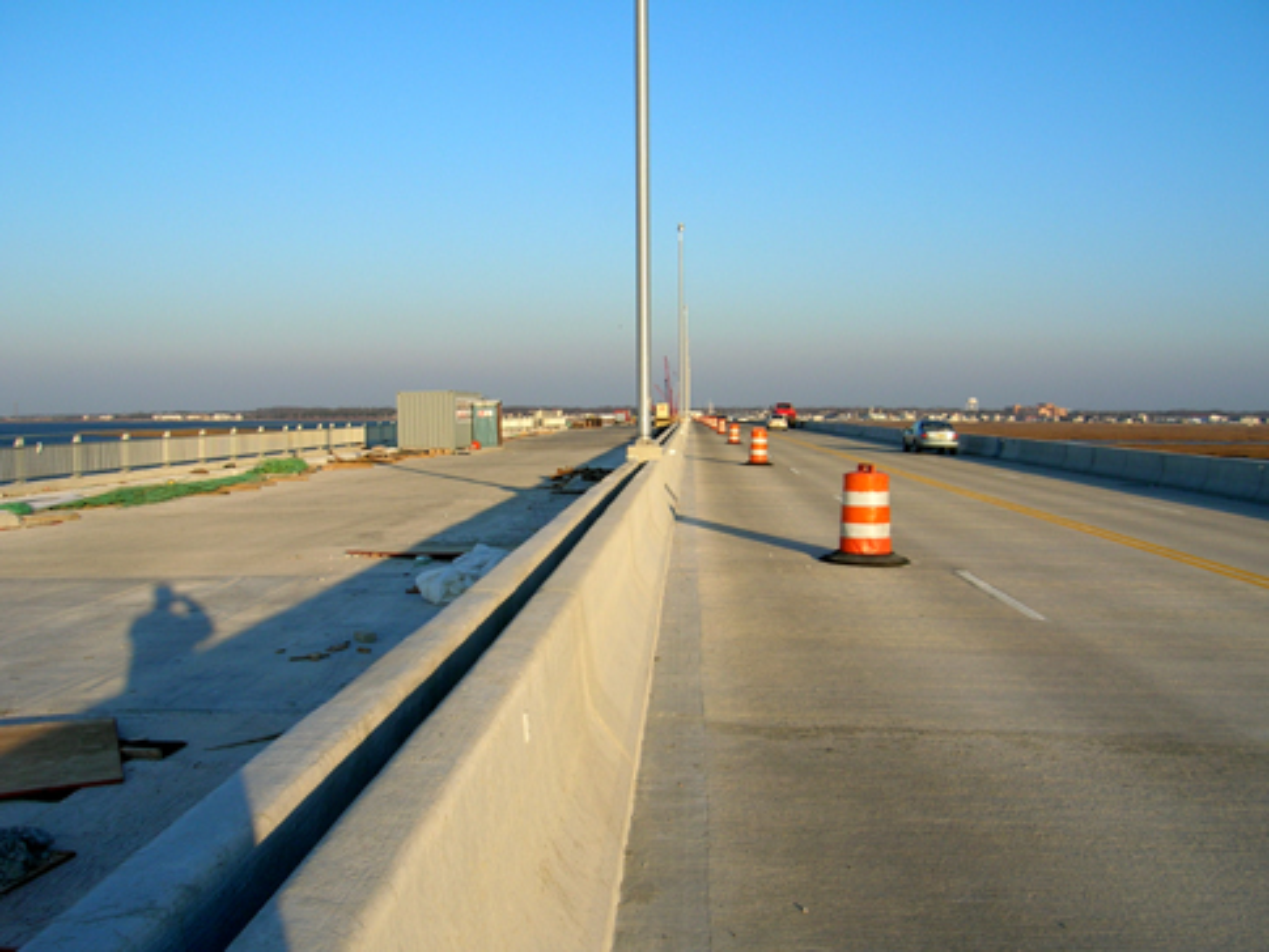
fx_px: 1247
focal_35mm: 34
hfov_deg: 53.9
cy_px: 476
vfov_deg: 41.8
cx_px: 634
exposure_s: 1/218
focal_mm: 5.7
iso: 50
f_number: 4.9
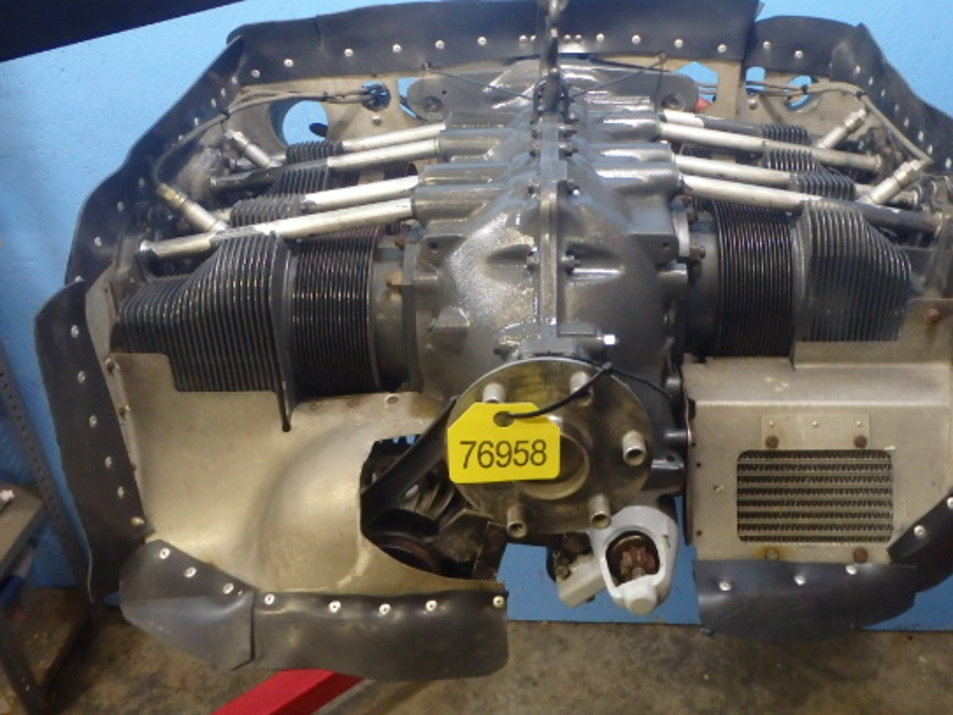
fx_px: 908
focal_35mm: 33
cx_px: 539
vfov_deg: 42.8
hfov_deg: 55.2
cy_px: 304
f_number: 3.9
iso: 800
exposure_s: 1/15
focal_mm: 5
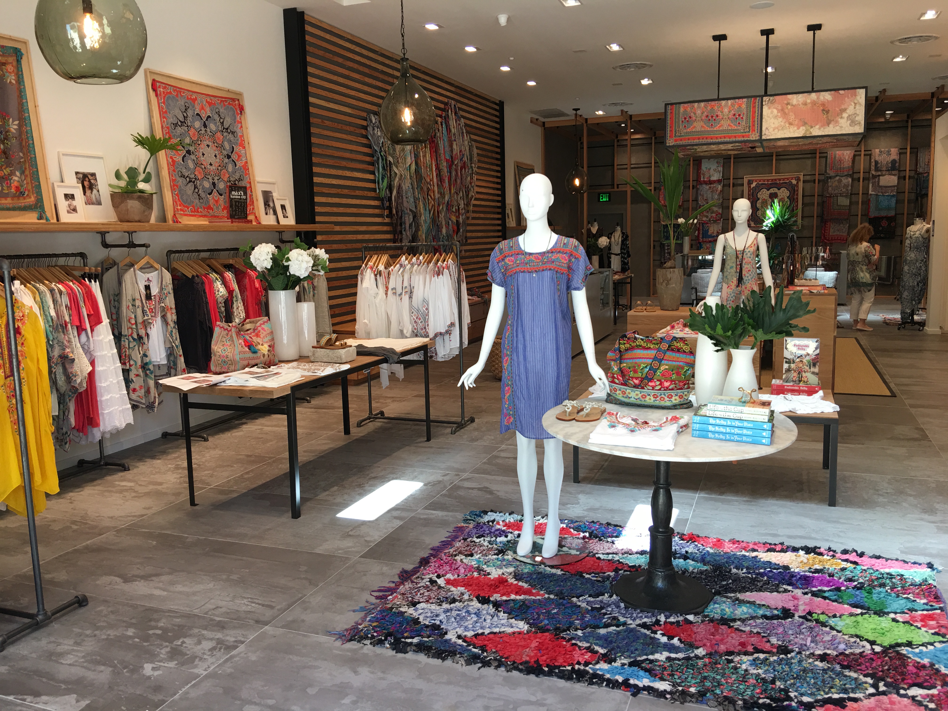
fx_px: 794
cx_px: 474
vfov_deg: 48.2
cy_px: 356
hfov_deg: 61.7
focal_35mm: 29
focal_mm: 4.15
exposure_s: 1/40
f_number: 2.2
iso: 25
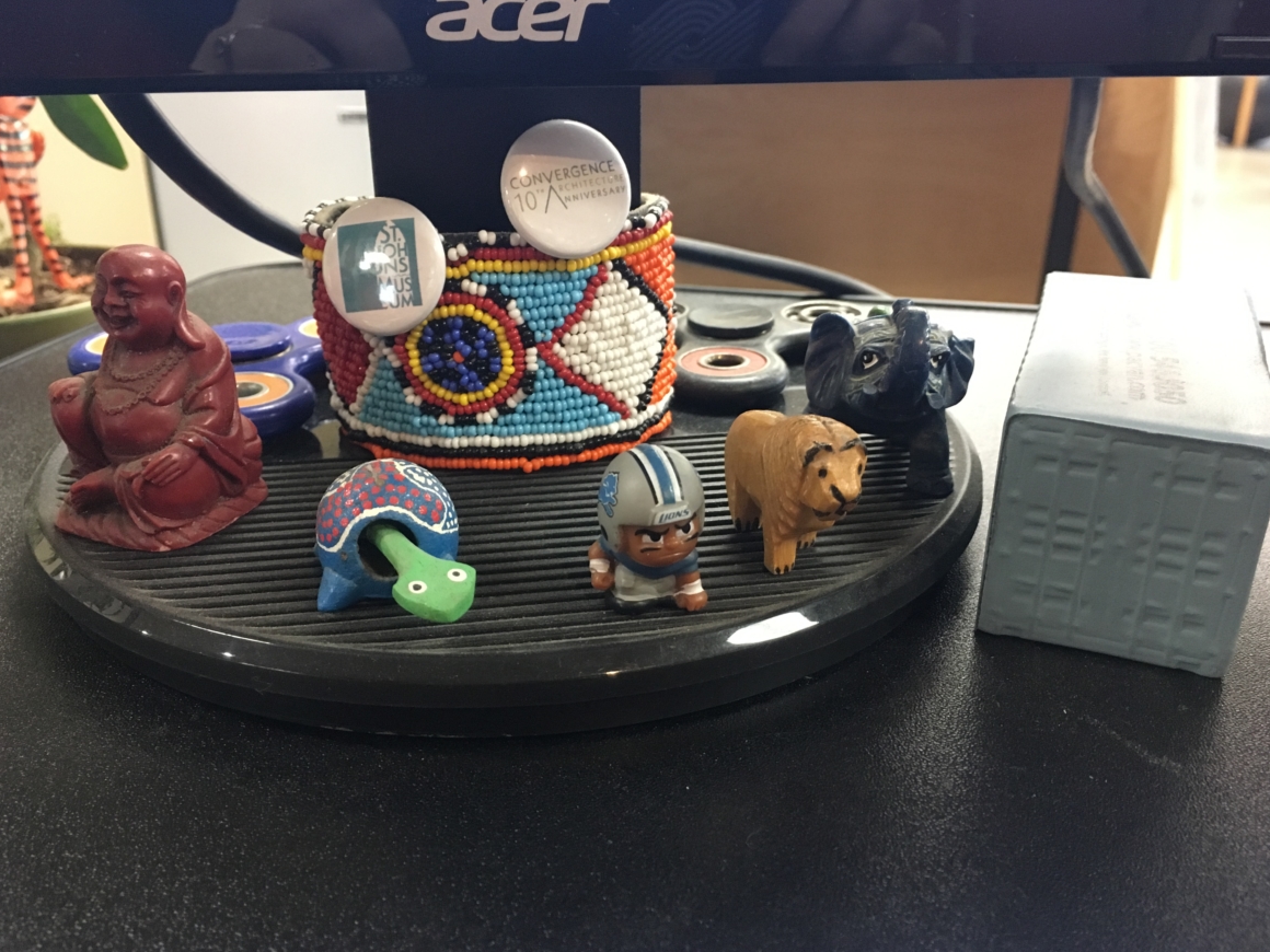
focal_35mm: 30
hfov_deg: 60.0
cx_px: 633
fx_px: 1101
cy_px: 488
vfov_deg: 46.8
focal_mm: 4.15
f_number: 2.2
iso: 200
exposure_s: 1/15
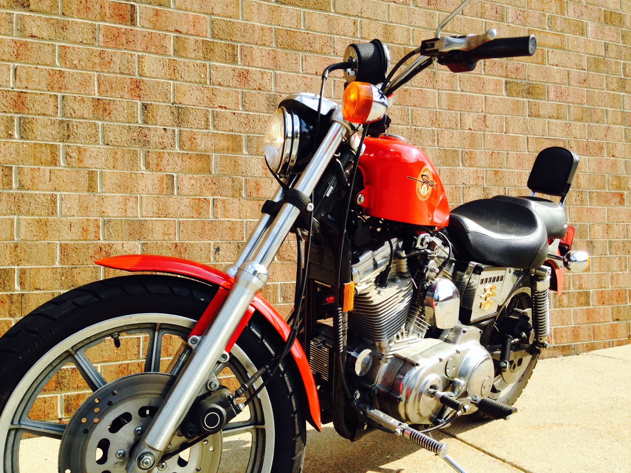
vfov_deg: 42.9
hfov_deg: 55.4
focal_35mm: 33
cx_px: 316
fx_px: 602
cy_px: 236
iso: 50
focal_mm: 4.12
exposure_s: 1/763
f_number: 2.4
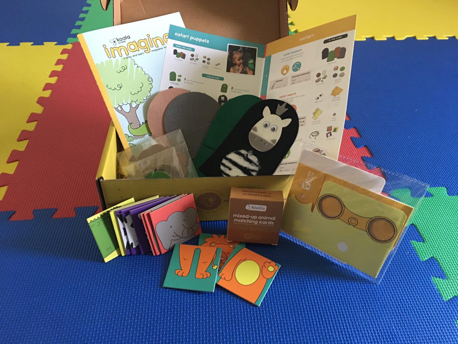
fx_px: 384
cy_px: 172
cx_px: 229
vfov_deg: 48.2
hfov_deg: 61.7
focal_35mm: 29
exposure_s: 1/8
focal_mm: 4.15
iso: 100
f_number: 2.2
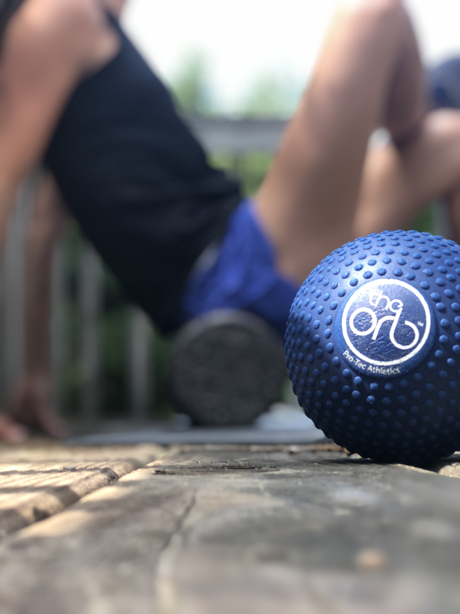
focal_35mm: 57
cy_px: 307
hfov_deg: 25.7
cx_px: 230
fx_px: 1010
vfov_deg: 33.8
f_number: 2.8
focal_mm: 6.6
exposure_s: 1/120
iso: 25
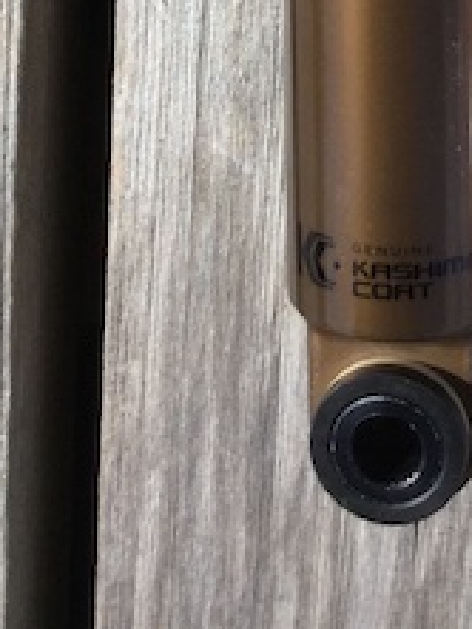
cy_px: -470
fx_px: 2034
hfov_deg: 13.1
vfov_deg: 15.4
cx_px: 481
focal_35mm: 112
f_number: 2.4
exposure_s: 1/1508
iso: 25
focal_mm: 3.3
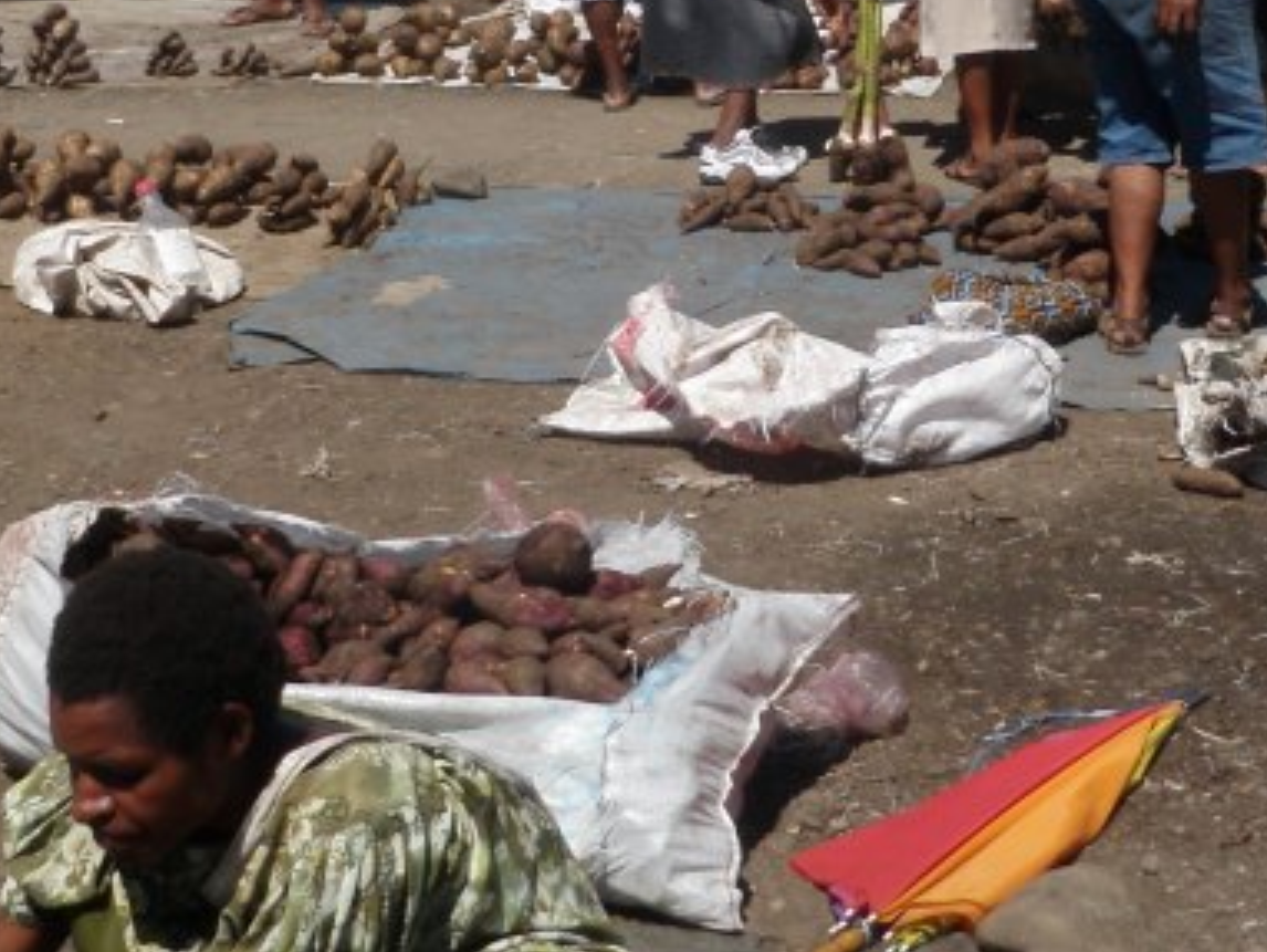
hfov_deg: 25.7
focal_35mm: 75
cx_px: 919
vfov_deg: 19.5
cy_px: 212
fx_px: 2747
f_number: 5
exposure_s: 1/400
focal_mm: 5
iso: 50
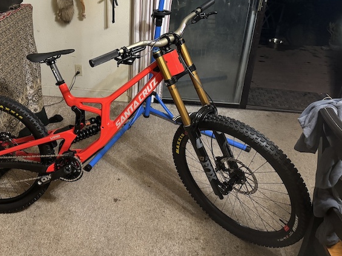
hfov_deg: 53.3
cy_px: 95
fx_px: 336
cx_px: 128
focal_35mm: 34
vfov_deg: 41.5
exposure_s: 1/30
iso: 800
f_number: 1.78
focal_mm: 6.86
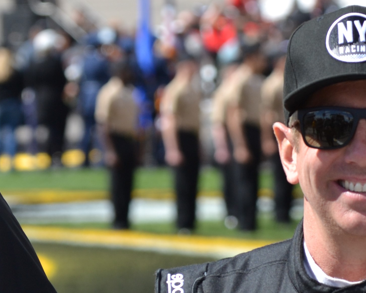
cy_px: 164
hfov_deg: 7.6
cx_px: 285
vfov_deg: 6.1
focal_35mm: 255
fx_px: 2763
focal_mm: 110
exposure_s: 1/500
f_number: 5.6
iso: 140
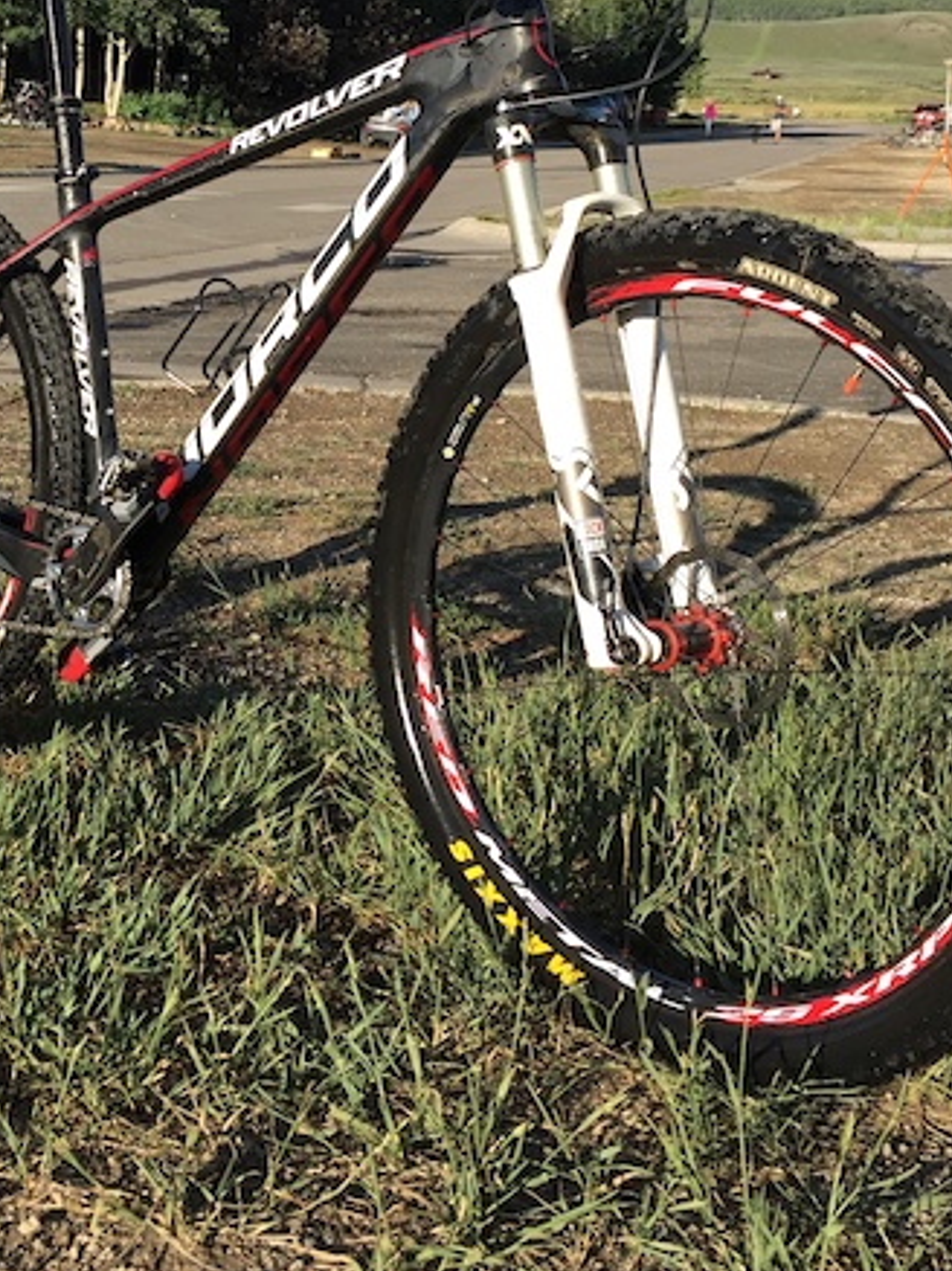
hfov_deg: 26.9
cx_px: 183
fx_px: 1945
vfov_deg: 35.5
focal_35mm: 53
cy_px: 340
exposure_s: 1/989
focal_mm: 4.15
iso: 32
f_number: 2.2
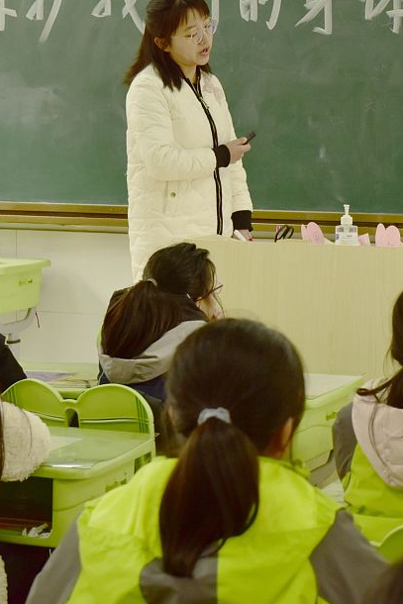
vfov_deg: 16.8
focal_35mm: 122
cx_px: 447
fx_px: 2047
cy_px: 229
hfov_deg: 11.1
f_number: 6.3
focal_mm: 62
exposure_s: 1/100
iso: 1250
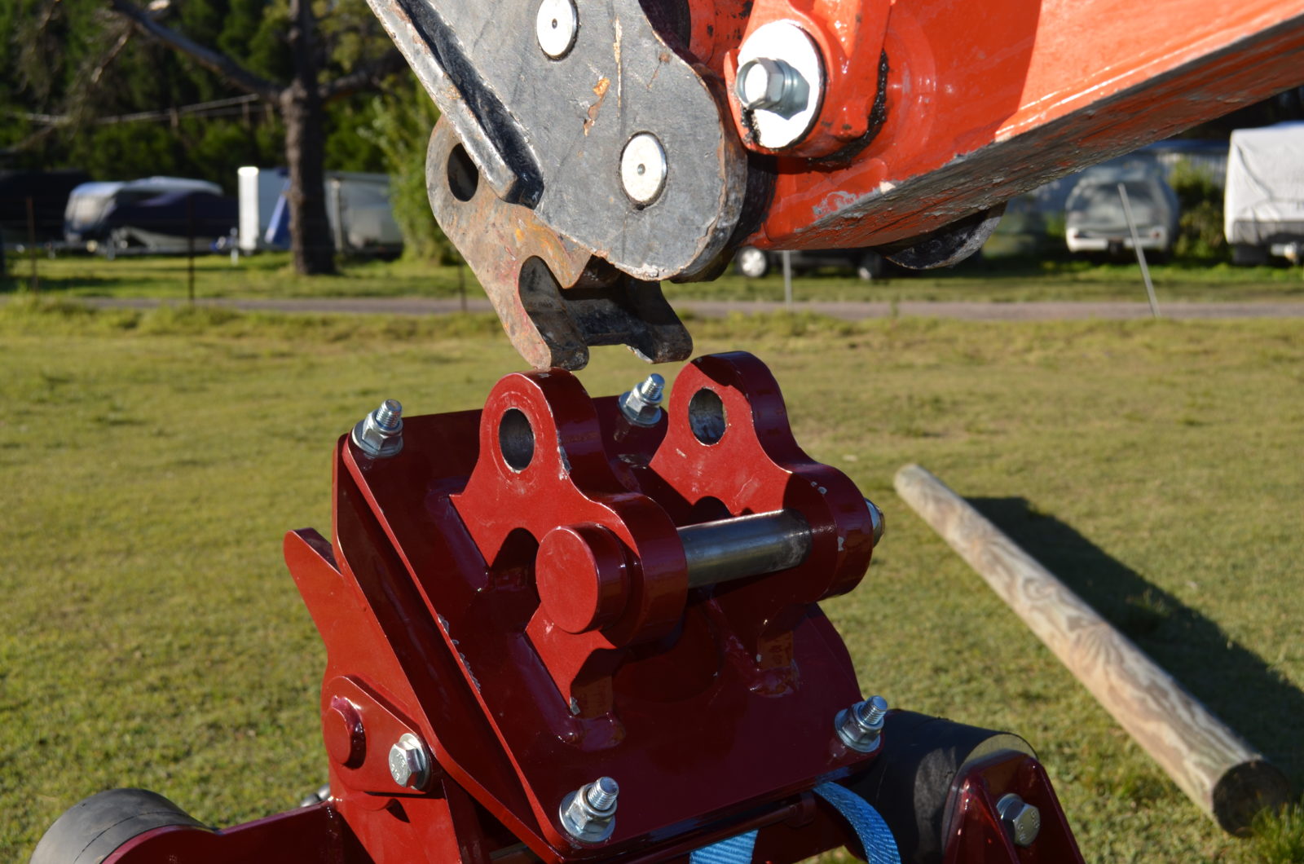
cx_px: 652
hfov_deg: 46.5
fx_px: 1518
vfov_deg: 31.8
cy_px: 432
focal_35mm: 42
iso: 100
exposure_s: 1/200
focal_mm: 28
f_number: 7.1
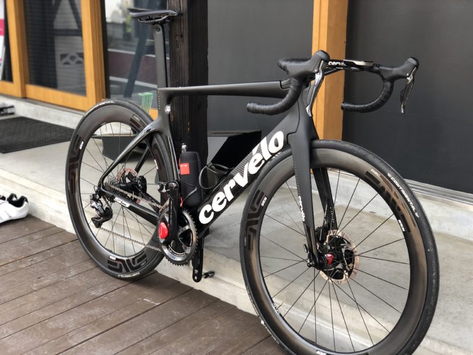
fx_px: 711
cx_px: 236
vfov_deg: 28.0
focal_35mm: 52
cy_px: 178
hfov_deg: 36.8
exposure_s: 1/120
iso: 25
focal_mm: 6
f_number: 2.4
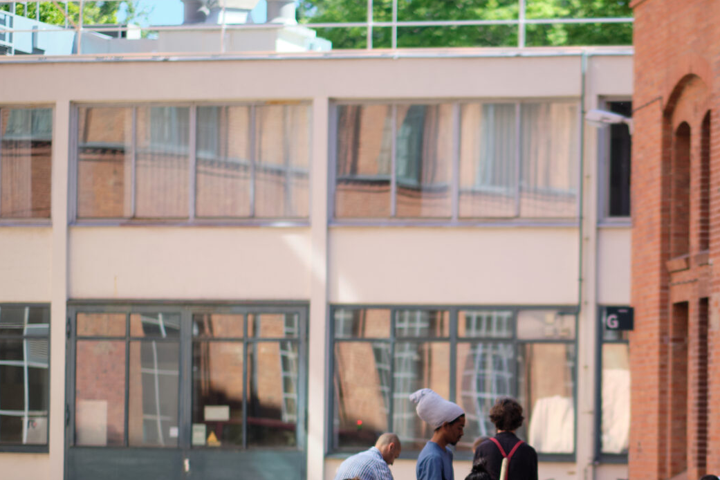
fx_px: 3100
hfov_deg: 13.1
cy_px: 432
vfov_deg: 8.8
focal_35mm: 155
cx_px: 656
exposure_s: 1/4700
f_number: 1.2
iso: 400
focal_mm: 56
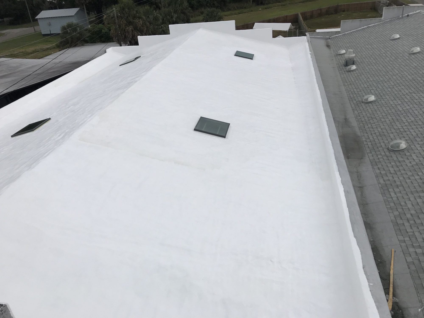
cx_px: 212
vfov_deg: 49.7
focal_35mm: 28
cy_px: 159
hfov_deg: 63.4
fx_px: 343
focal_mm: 3.99
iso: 20
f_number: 1.8
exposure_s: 1/2591
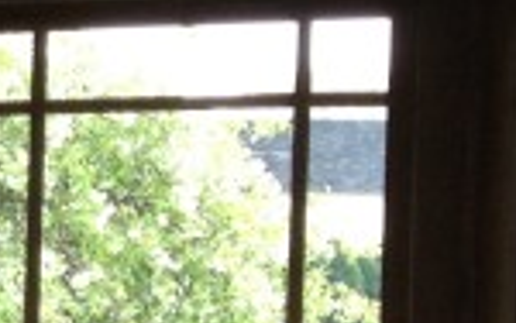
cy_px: 533
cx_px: -1011
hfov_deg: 7.4
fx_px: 3561
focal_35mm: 253
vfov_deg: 5.1
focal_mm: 4.28
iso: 100
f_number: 2.4
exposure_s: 1/60
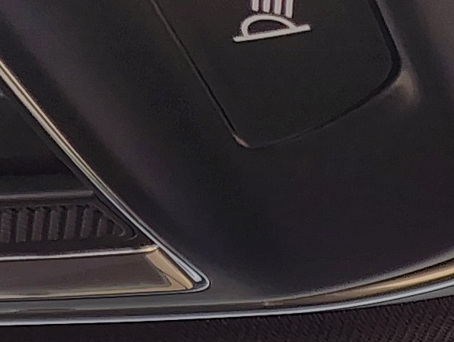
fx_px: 2220
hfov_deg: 11.4
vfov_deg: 7.8
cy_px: 956
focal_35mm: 169
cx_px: 589
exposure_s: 1/120
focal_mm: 5.56
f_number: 1.8
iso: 160
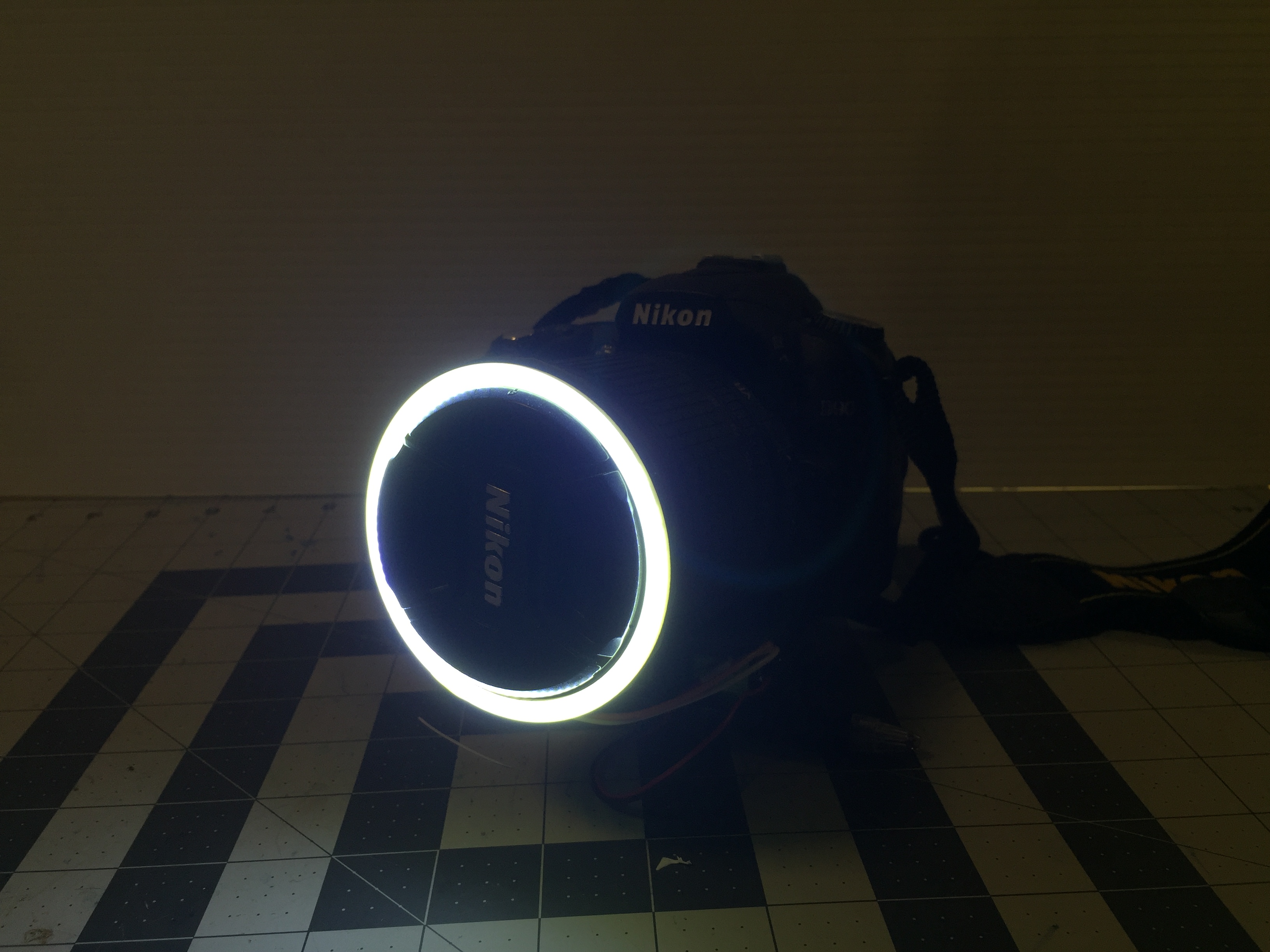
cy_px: 476
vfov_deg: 48.2
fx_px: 1064
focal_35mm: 29
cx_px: 635
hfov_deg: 61.7
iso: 32
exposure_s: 1/120
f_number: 2.2
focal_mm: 4.15
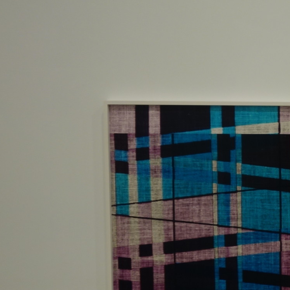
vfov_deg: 16.5
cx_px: 478
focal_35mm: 105
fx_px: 995
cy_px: 224
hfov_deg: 15.0
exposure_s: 1/100
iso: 125
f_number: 3.2
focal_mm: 13.9
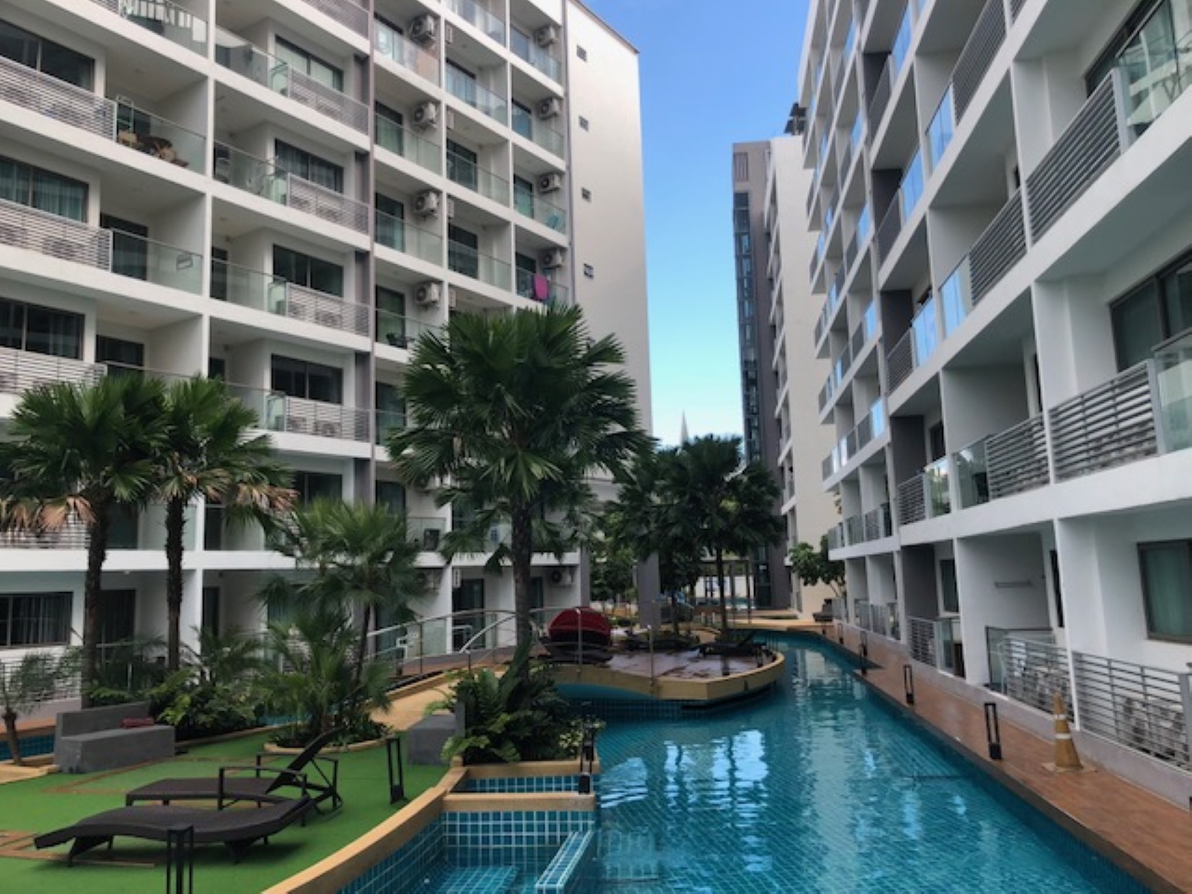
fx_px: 964
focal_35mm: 28
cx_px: 596
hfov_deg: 63.4
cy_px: 447
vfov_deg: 49.8
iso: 20
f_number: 1.8
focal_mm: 4
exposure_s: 1/414
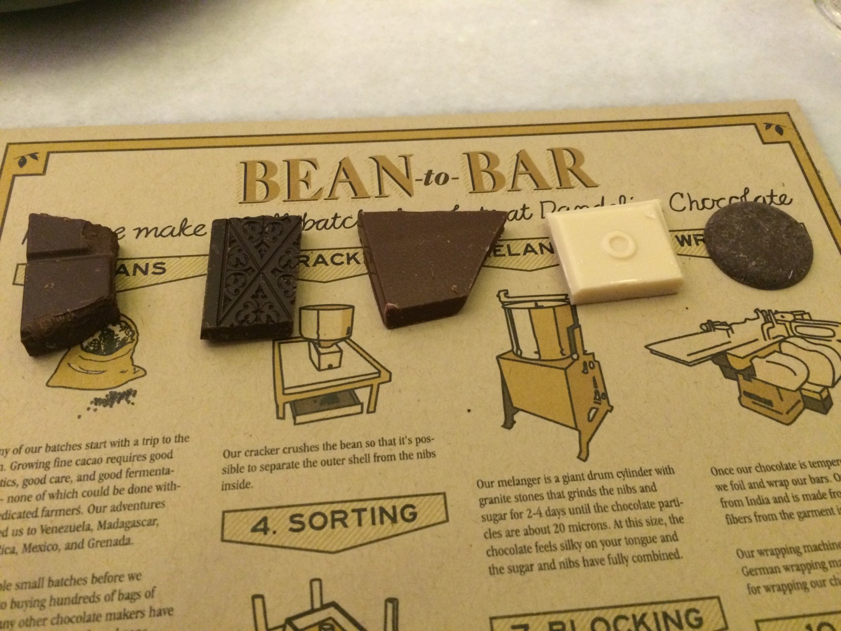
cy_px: 316
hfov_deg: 61.7
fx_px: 705
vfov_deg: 48.2
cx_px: 420
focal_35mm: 29
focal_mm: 4.15
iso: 320
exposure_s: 1/15
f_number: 2.2
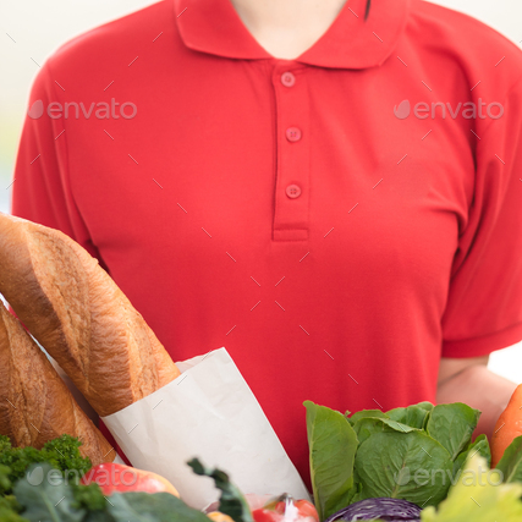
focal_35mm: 185
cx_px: 262
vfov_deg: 9.4
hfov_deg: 9.5
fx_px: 3156
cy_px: 100
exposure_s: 1/250
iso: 160
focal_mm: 105
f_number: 1.4
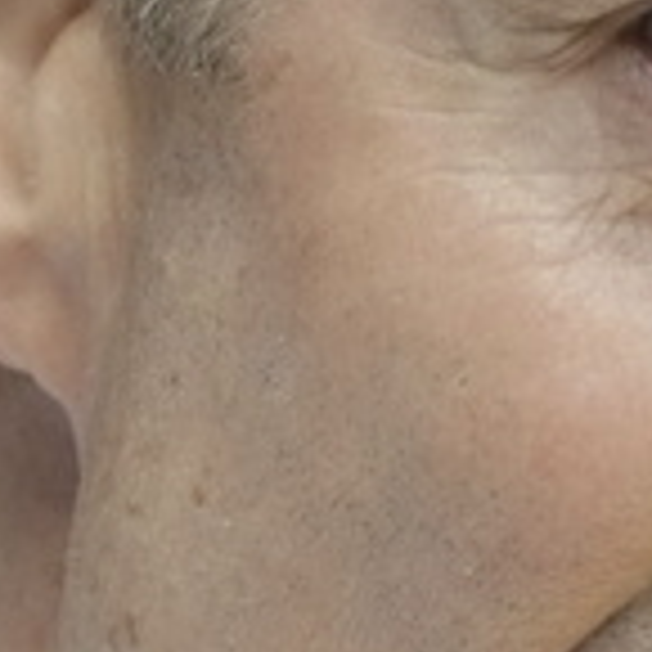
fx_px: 51335
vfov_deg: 0.7
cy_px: 573
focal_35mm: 2409
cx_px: 477
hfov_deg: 0.7
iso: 5000
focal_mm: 400
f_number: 5.6
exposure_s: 1/320
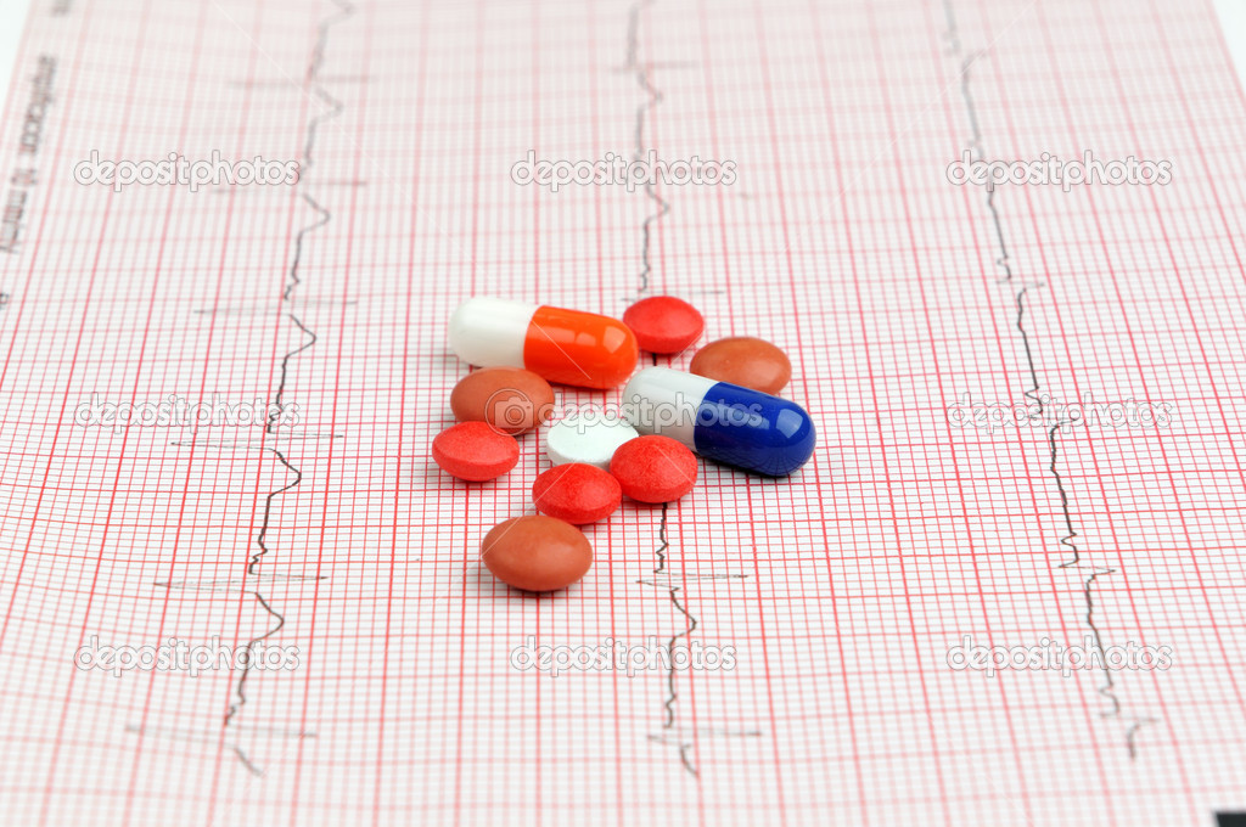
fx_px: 3630
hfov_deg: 19.5
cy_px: 414
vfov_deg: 13.0
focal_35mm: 105
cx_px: 623
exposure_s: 1/50
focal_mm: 70
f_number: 16
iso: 200
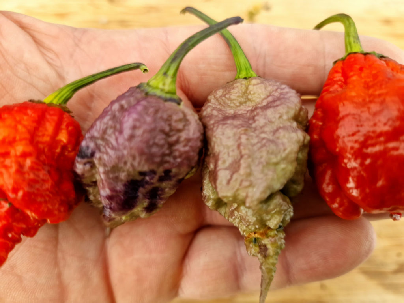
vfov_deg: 58.9
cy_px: 152
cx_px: 202
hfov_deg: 73.9
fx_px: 268
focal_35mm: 23
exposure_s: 1/60
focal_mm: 6.4
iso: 50
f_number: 1.8
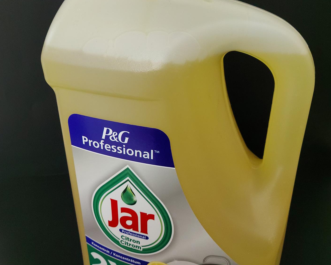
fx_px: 313
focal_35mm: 32
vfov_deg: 45.7
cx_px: 165
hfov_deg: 55.7
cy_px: 115
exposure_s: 1/50
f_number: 1.8
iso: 250
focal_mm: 5.23
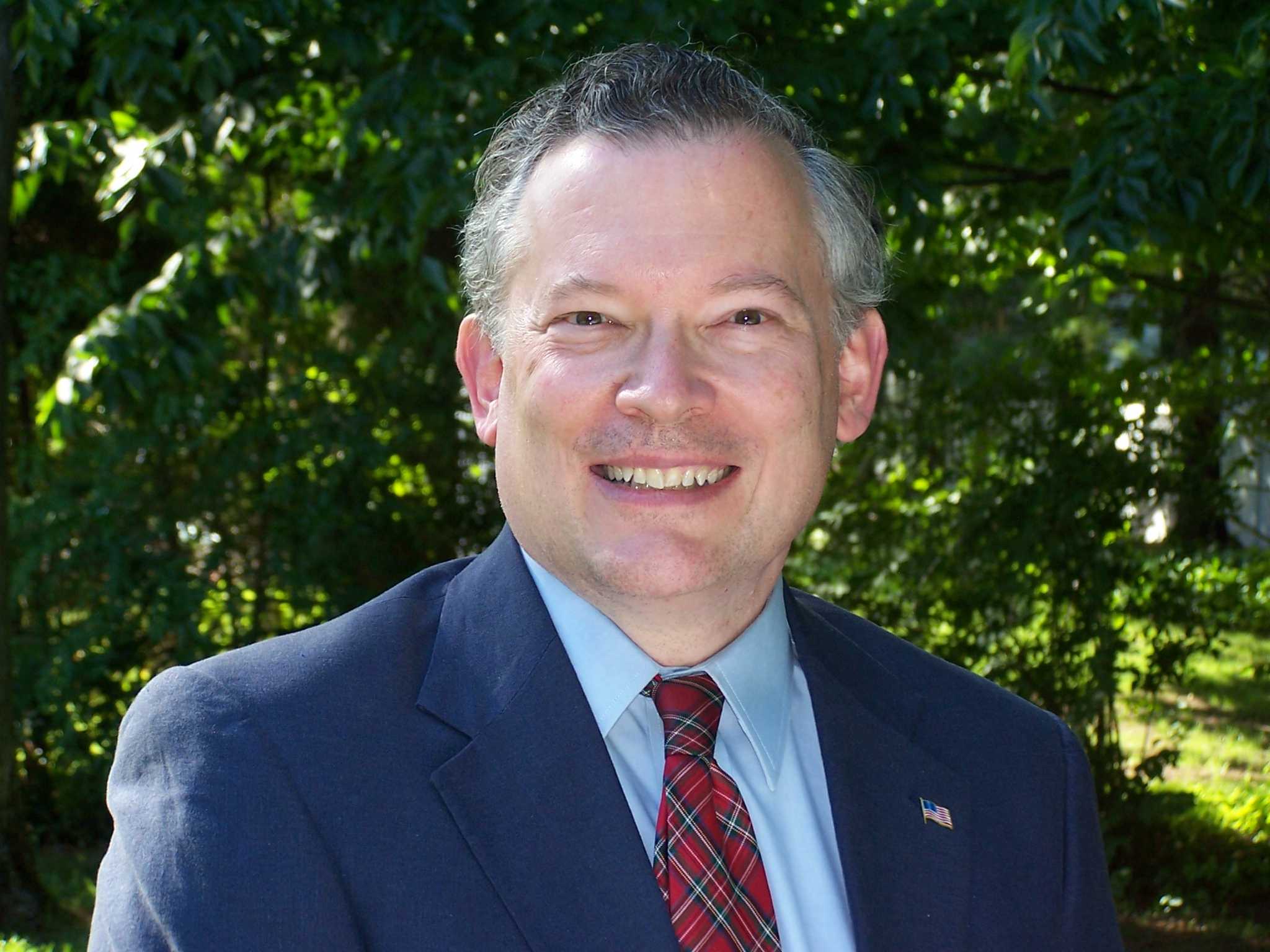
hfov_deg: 18.7
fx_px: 3852
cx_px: 635
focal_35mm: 105
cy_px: 476
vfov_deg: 14.1
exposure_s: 1/128
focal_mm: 17.5
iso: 79
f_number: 3.2
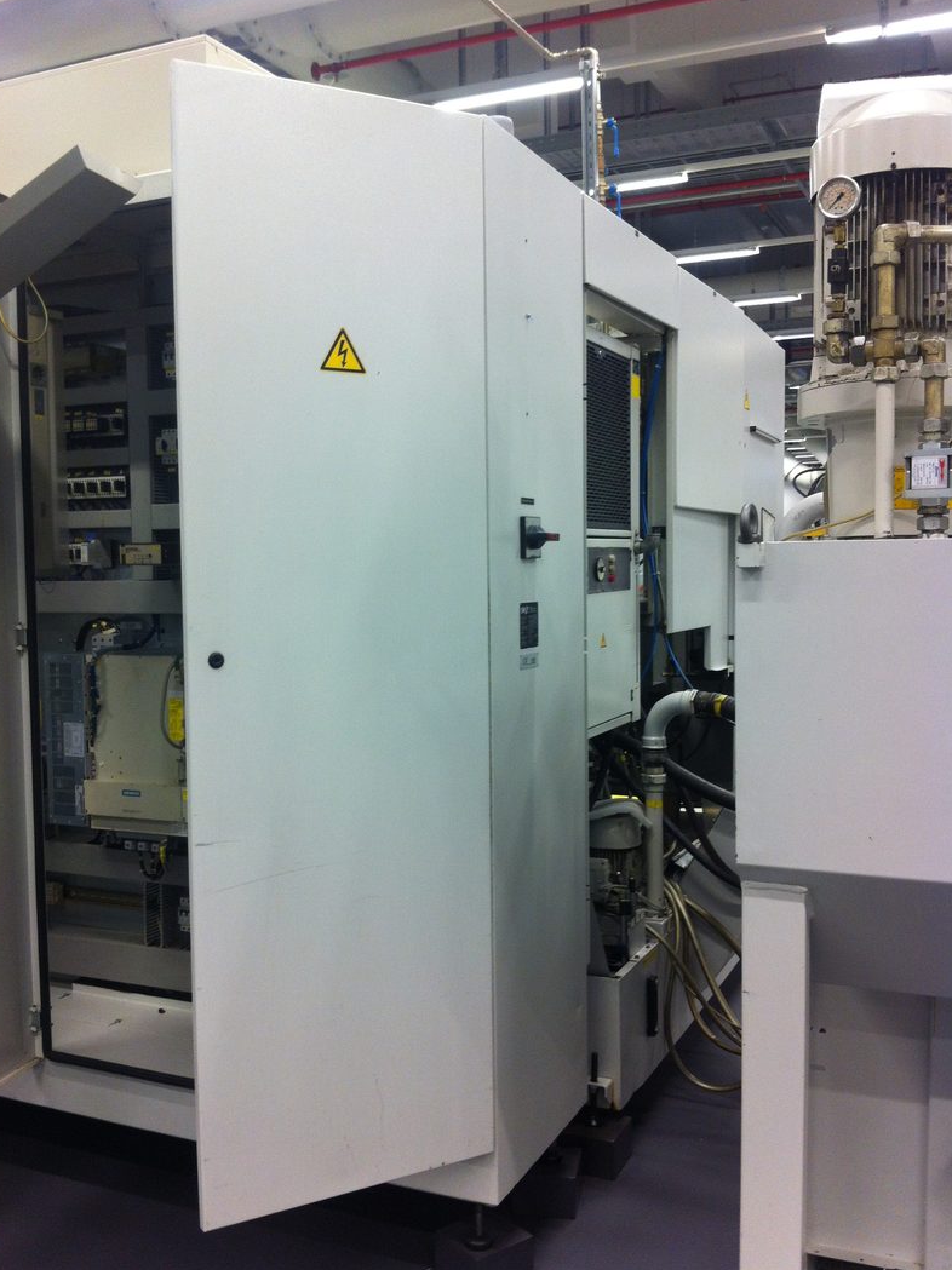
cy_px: 648
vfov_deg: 51.4
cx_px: 473
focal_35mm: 36
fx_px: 1321
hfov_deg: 39.6
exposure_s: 1/20
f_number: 2.8
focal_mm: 3.85
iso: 80
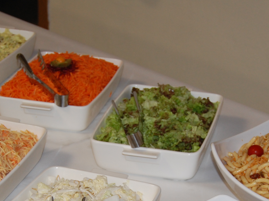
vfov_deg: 12.7
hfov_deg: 17.1
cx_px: 128
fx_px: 893
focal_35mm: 115
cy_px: 203
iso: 400
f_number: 4.5
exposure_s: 1/60
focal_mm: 34
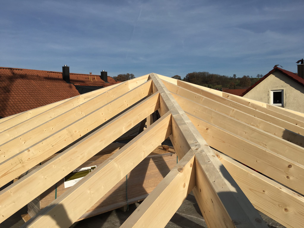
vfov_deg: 48.2
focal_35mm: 29
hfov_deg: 61.7
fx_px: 255
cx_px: 152
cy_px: 114
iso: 25
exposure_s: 1/3497
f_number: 2.2
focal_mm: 4.15
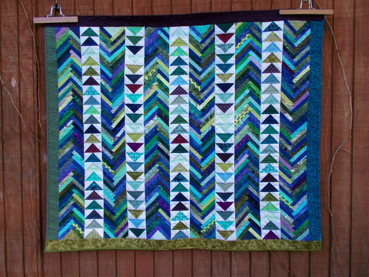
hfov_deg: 67.3
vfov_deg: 53.1
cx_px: 184
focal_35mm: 26
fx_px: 277
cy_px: 138
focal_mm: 4.6
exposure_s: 1/50
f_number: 3.2
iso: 80
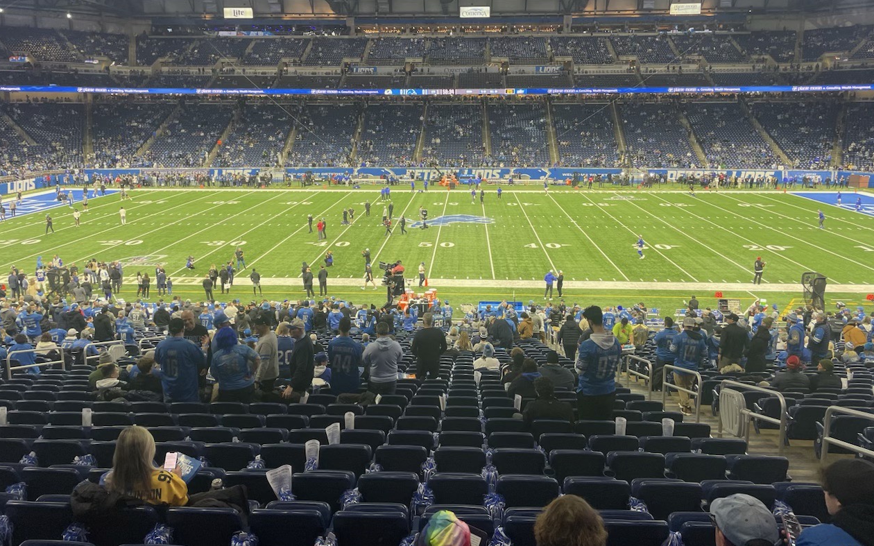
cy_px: 227
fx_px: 667
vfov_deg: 44.4
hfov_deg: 66.5
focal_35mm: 28
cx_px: 439
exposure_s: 1/89
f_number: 1.6
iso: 100
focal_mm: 4.2
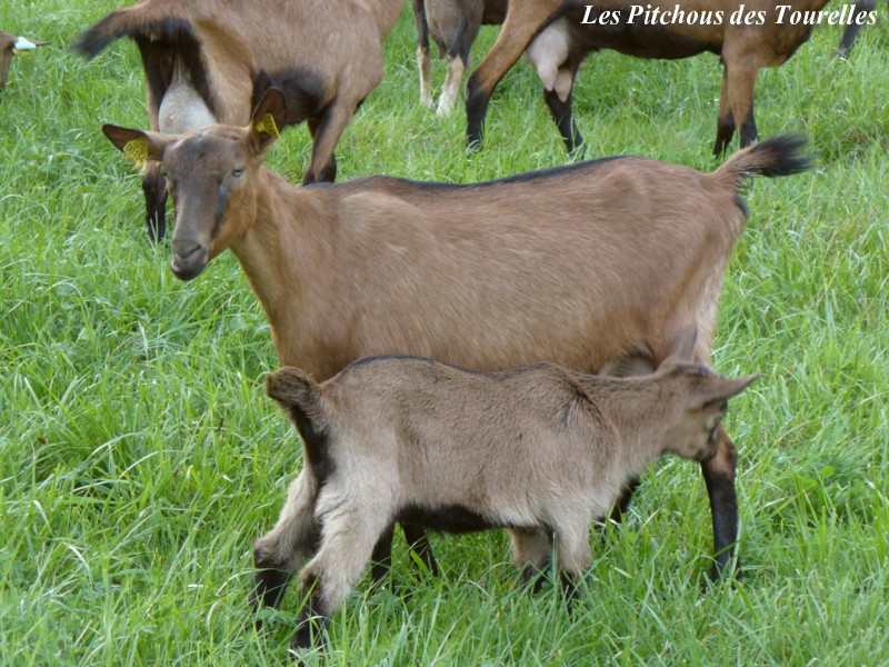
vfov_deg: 11.7
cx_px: 444
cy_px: 334
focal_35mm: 127
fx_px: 3262
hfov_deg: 15.5
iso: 100
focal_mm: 21
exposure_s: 1/40
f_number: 3.7
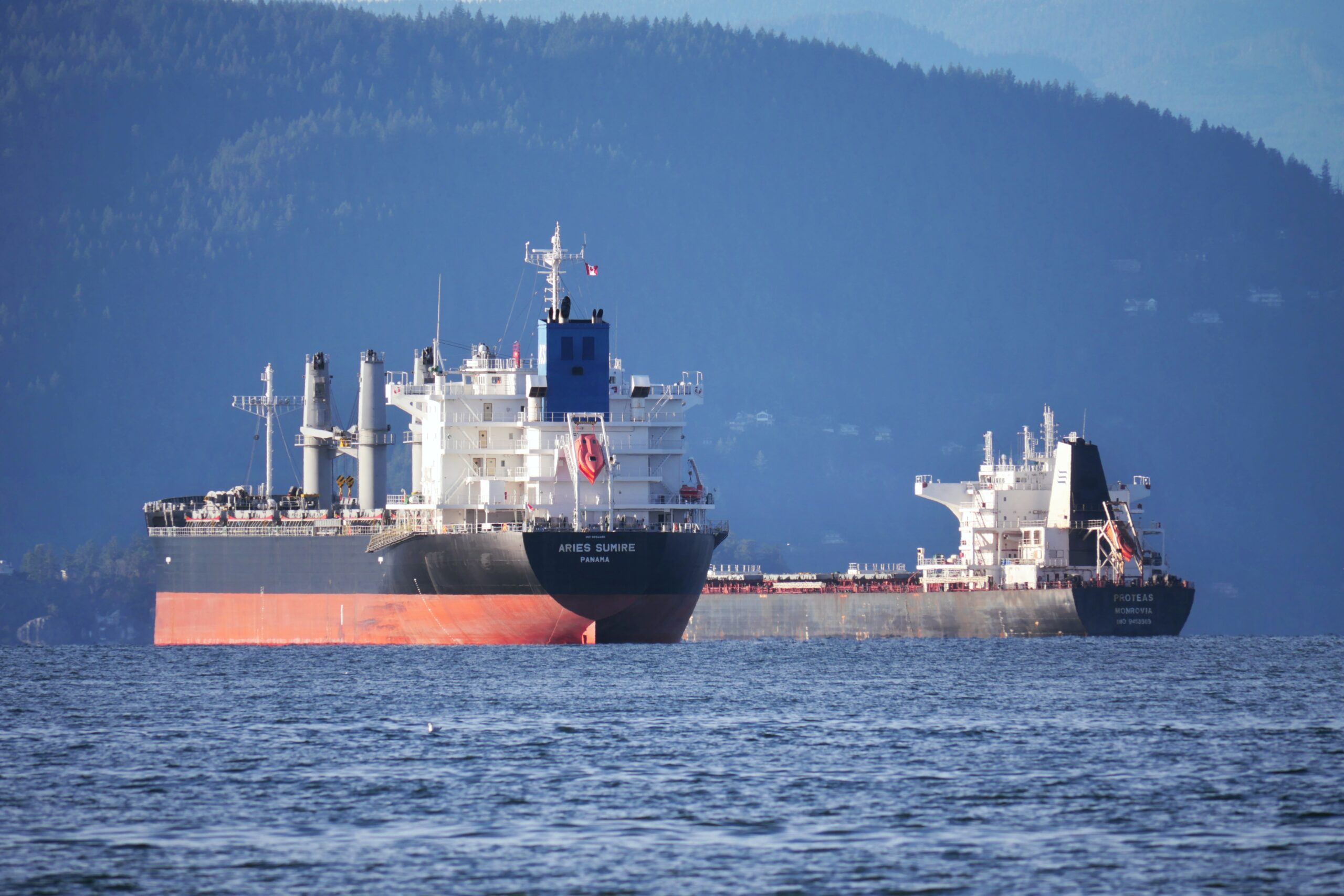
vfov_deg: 2.2
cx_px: 672
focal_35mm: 623
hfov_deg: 3.3
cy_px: 448
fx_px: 23258
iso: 200
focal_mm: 300
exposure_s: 1/640
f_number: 5.6
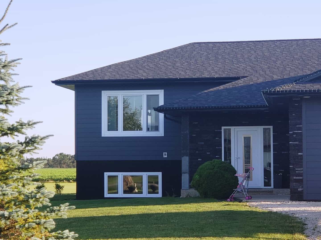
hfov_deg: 36.8
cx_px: 160
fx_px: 482
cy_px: 120
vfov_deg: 28.0
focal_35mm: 52
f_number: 2.4
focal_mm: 6
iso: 32
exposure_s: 1/257
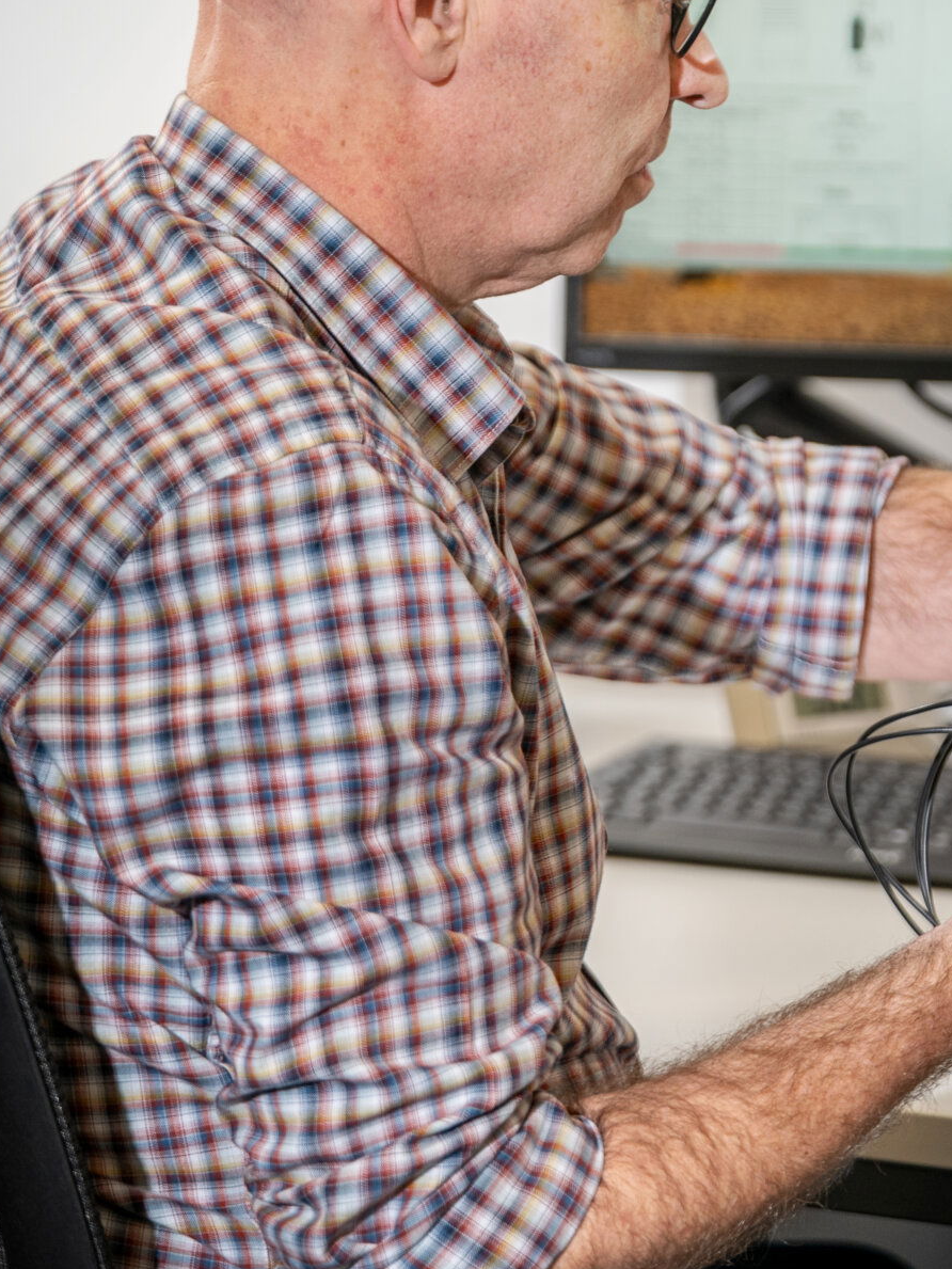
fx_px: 6526
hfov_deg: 8.3
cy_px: 415
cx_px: 1163
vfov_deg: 11.1
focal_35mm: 178
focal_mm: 86
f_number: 2.8
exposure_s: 1/200
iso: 400
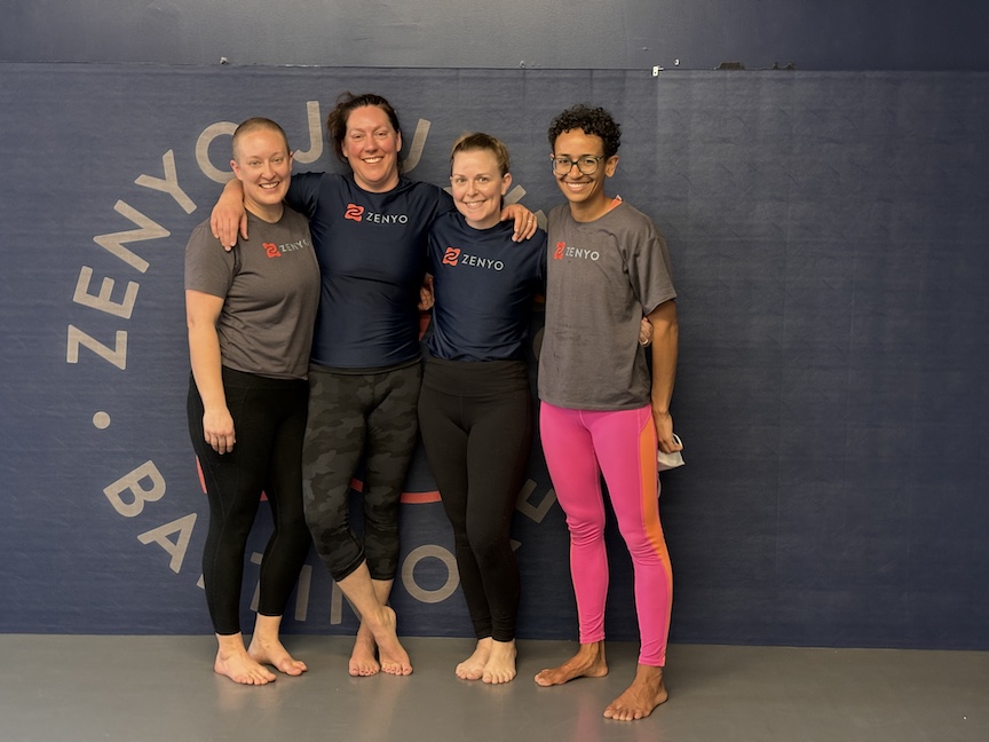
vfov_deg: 28.0
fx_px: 1486
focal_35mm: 52
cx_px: 494
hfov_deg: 36.8
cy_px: 371
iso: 160
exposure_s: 1/40
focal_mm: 5.96
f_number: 1.6
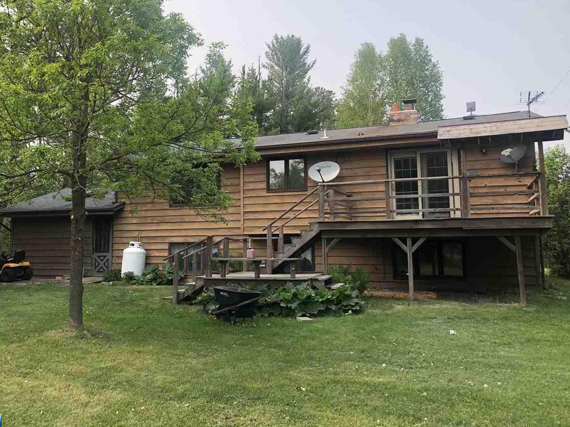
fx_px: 527
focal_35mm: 32
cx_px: 258
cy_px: 189
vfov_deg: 44.1
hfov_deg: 56.7
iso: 20
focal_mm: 3.99
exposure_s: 1/813
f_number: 1.8
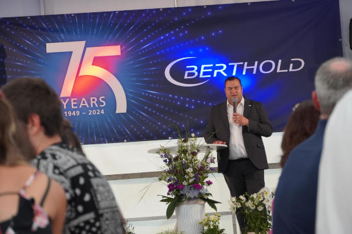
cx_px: 176
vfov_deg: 10.2
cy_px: 117
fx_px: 1320
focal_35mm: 135
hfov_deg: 15.2
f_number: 5.6
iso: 1250
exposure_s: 1/160
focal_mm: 90
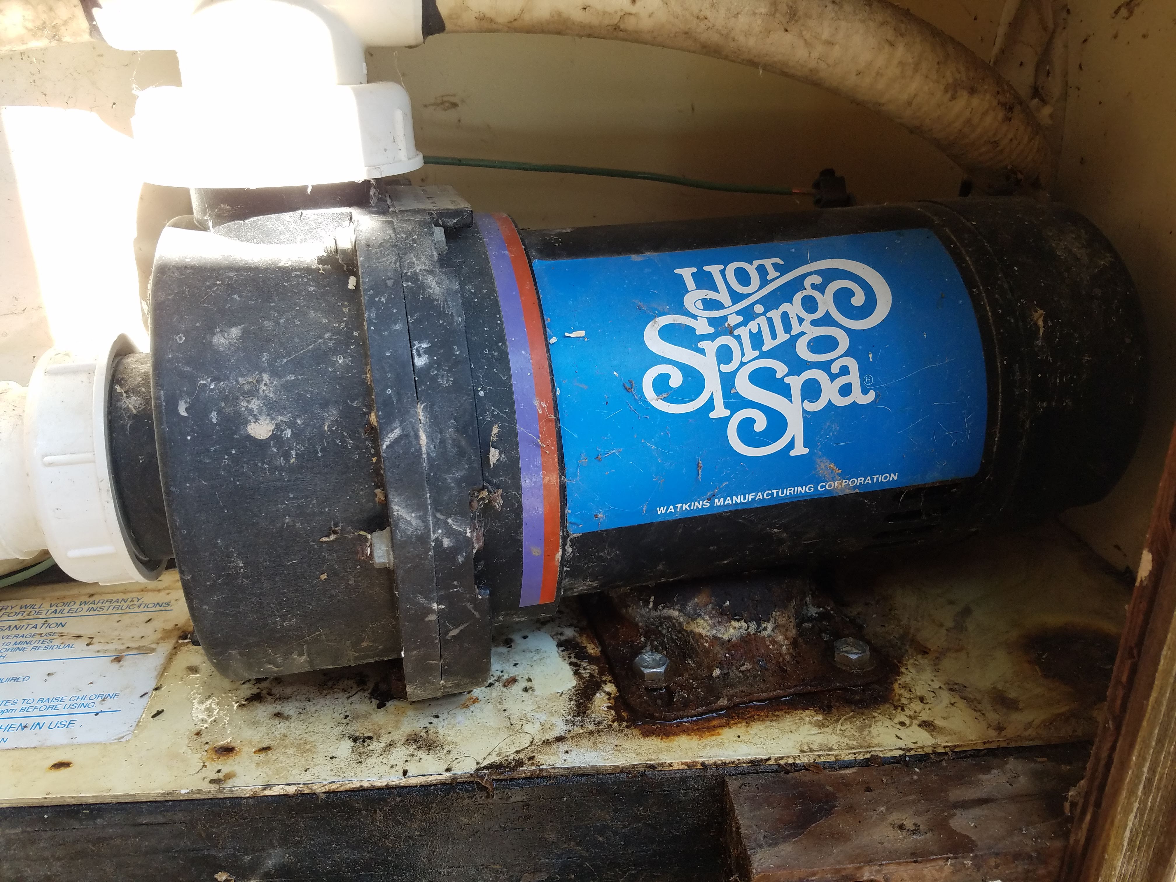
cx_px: 588
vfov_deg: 53.1
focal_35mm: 26
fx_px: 883
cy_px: 441
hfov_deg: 67.3
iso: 50
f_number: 1.7
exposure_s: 1/205
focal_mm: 4.2
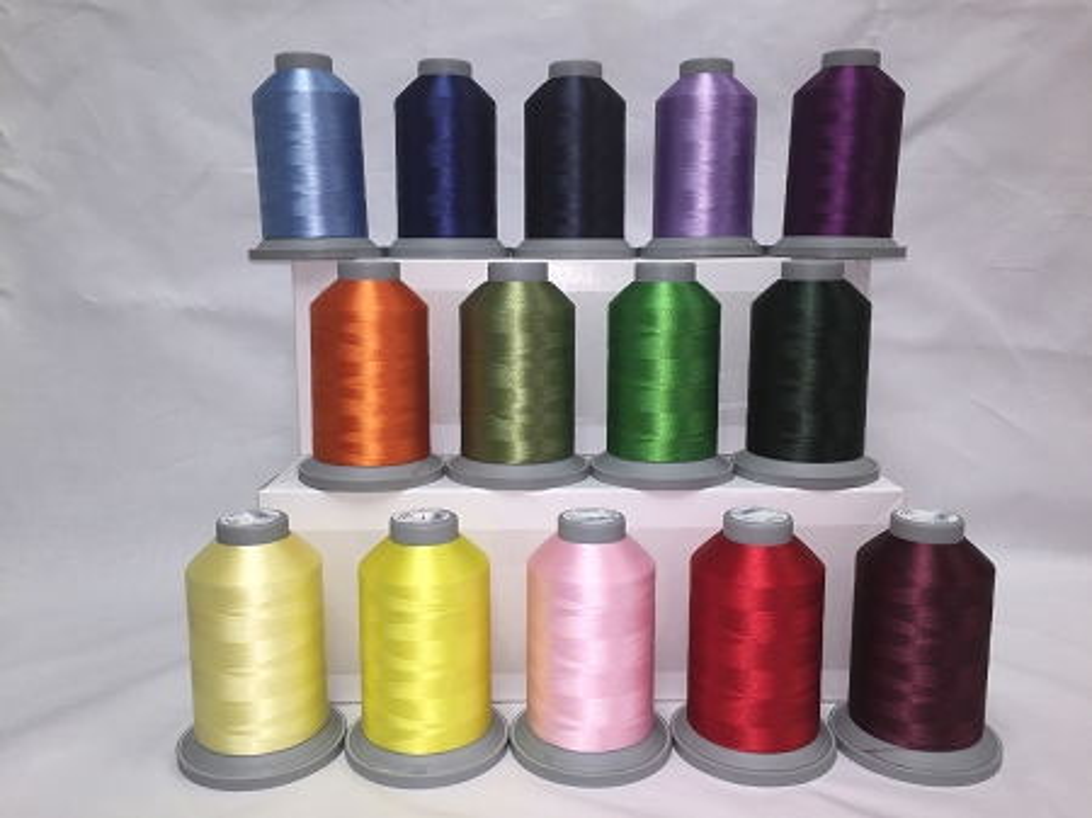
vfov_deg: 48.2
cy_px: 409
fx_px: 914
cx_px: 546
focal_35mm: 29
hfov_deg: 61.7
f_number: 2.2
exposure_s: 1/71
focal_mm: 4.15
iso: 32
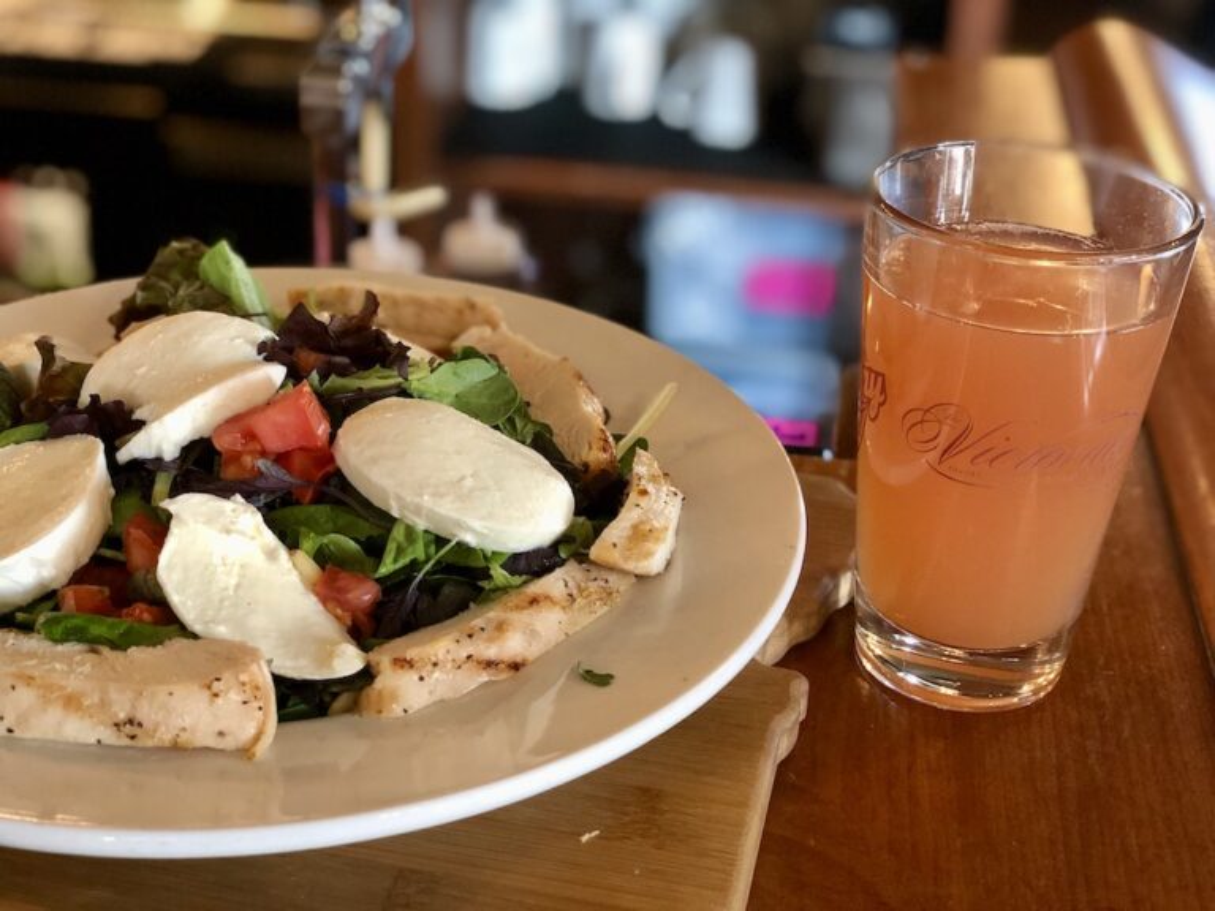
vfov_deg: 28.0
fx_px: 1825
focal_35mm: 52
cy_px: 456
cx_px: 608
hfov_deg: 36.8
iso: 160
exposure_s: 1/17
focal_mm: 6
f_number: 2.4
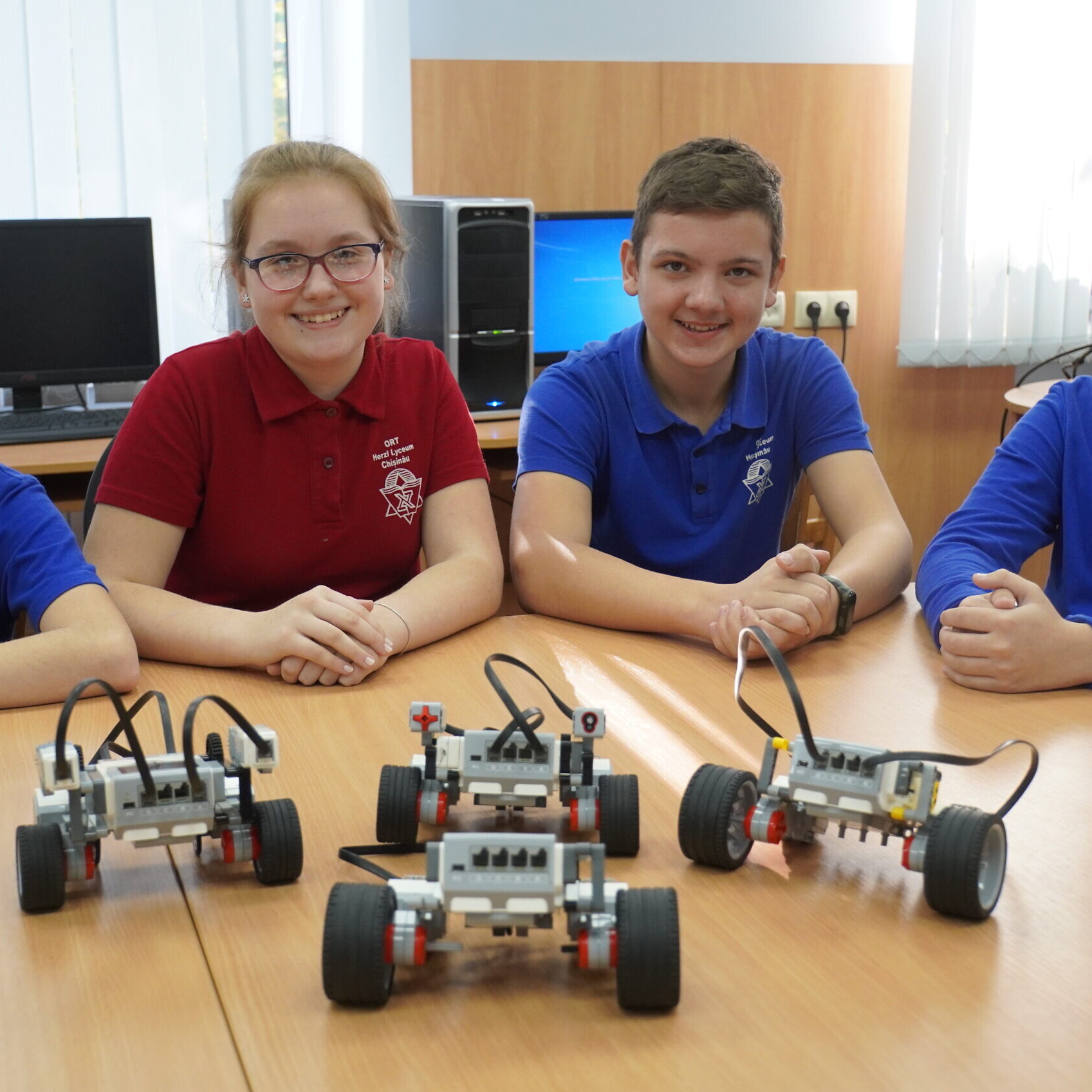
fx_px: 1785
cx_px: 506
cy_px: 549
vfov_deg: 34.0
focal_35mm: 50
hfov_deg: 34.0
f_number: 4
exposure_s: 1/160
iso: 1000
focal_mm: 26
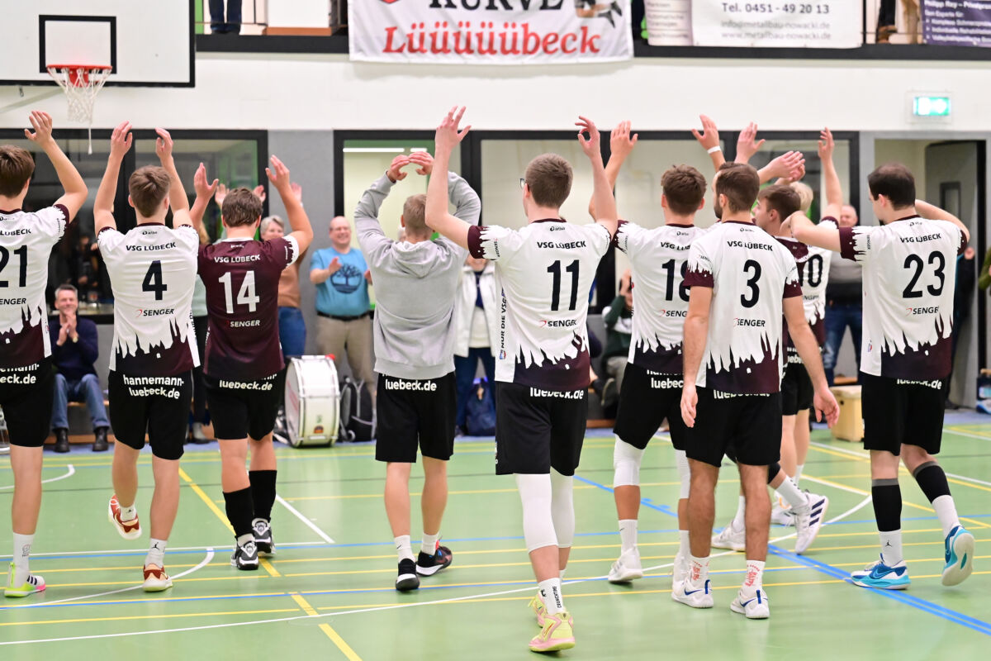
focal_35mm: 70
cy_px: 330
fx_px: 1927
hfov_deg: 28.8
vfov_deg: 19.5
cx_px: 496
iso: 8000
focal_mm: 70
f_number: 2.8
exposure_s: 1/1000
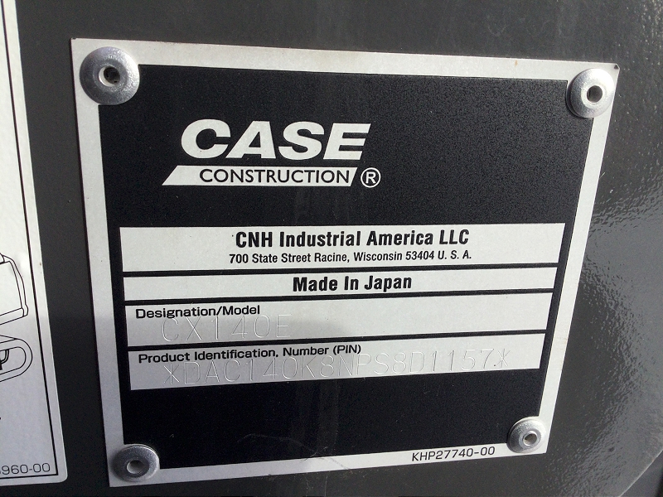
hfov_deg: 58.4
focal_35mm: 31
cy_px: 248
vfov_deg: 45.4
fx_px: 594
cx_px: 332
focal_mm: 3.3
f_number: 2.4
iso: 25
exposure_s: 1/806
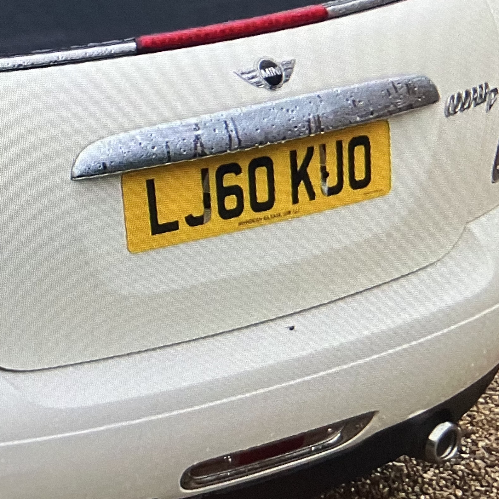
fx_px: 1027
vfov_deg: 26.7
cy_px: 83
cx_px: -130
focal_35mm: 63
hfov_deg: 24.3
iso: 80
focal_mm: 3.99
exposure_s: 1/78
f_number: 1.8
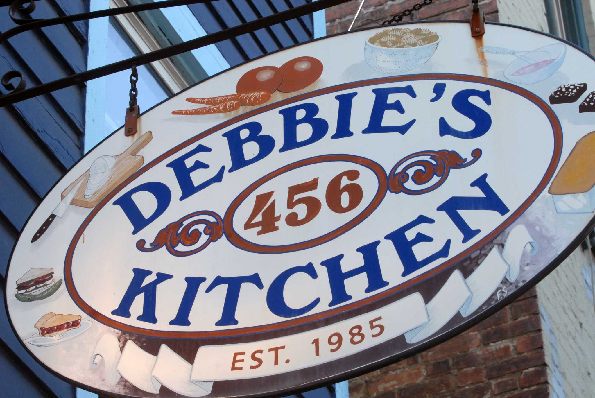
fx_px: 1985
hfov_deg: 17.0
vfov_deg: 11.4
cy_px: 199
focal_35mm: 120
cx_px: 298
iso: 500
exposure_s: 1/90
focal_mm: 80
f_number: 11
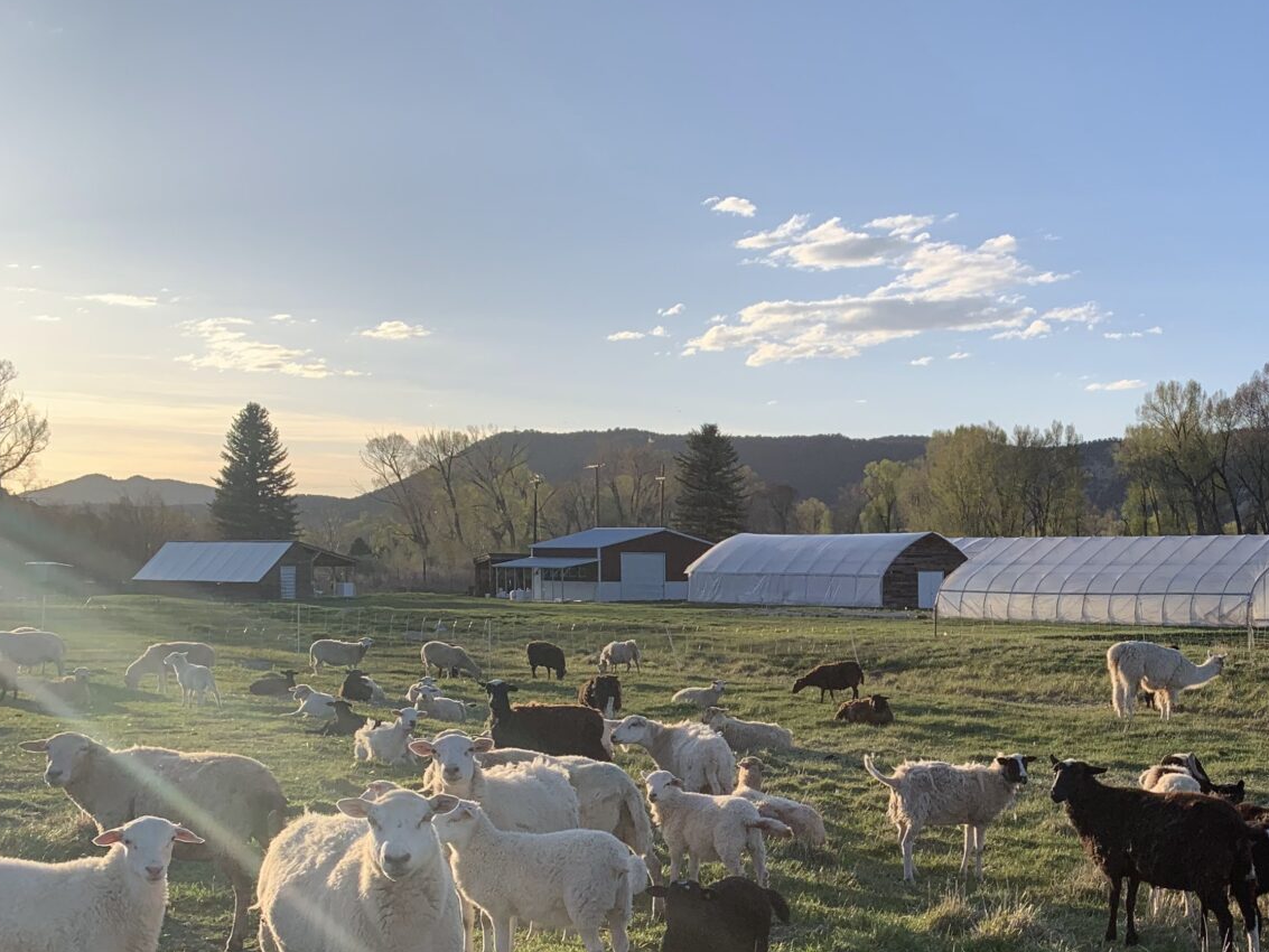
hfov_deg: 38.0
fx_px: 1723
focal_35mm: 47
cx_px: 1111
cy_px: 684
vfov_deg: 30.5
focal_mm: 4.25
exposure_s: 1/1332
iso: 25
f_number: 1.8
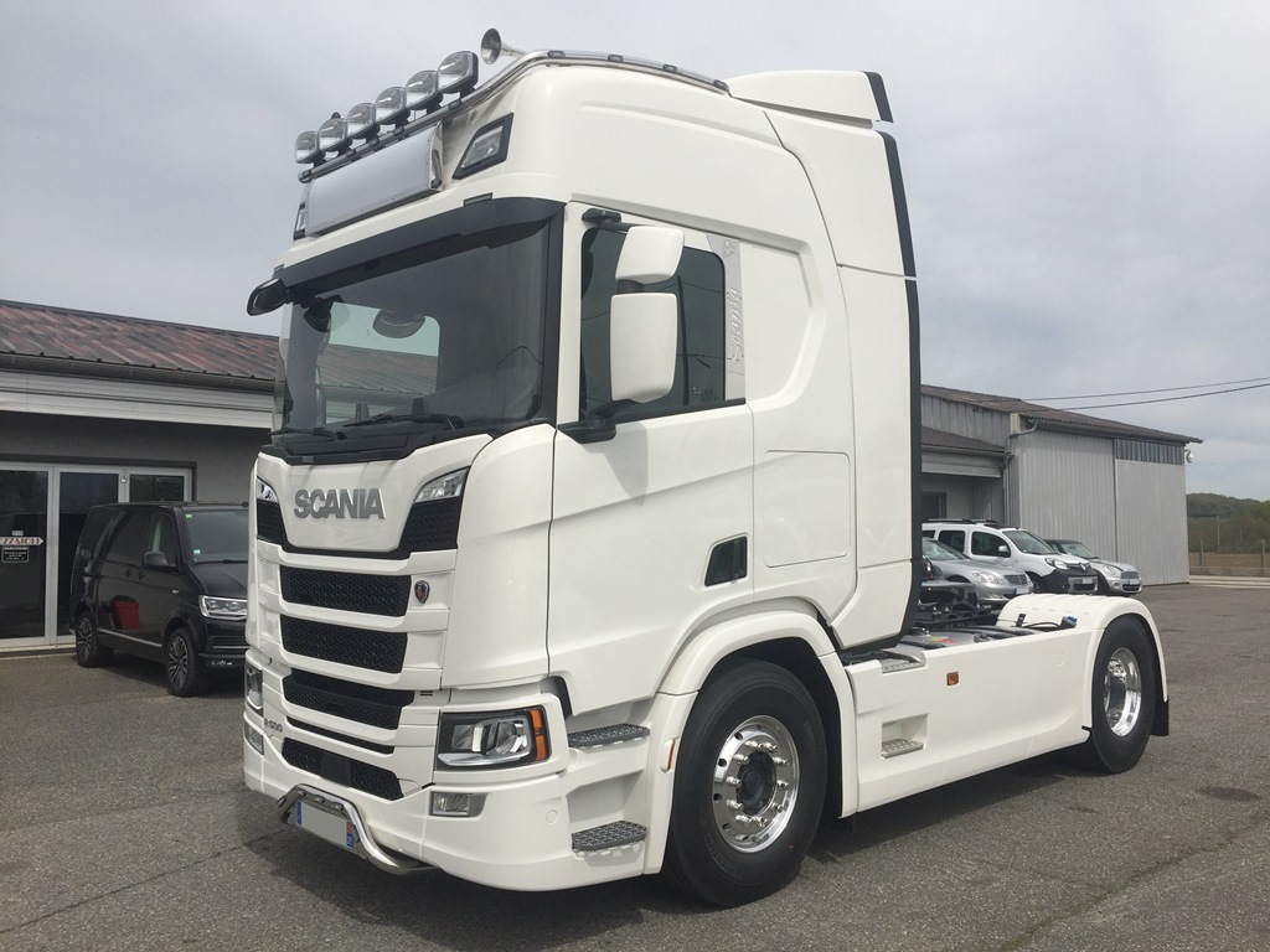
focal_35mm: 29
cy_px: 476
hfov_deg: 61.7
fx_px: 1064
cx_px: 635
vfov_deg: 48.2
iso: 32
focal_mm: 4.15
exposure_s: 1/3300
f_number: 2.2
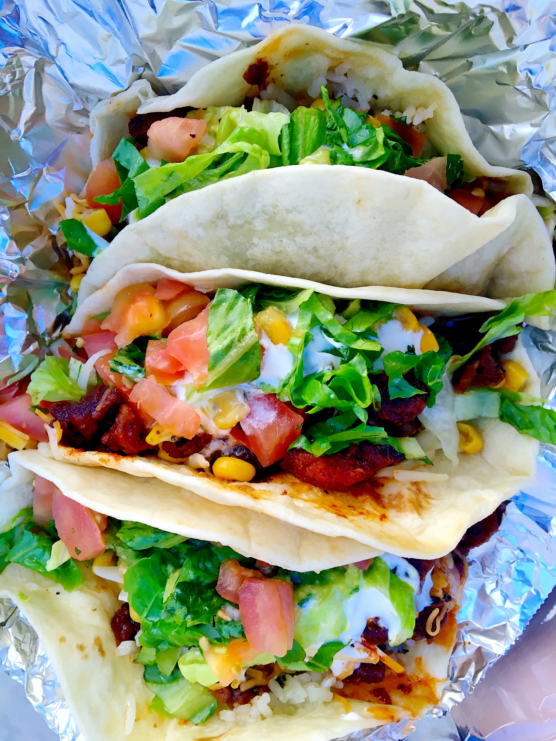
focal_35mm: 29
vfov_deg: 61.7
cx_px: 278
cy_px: 370
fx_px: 621
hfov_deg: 48.2
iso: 25
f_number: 2.2
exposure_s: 1/30
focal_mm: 4.15
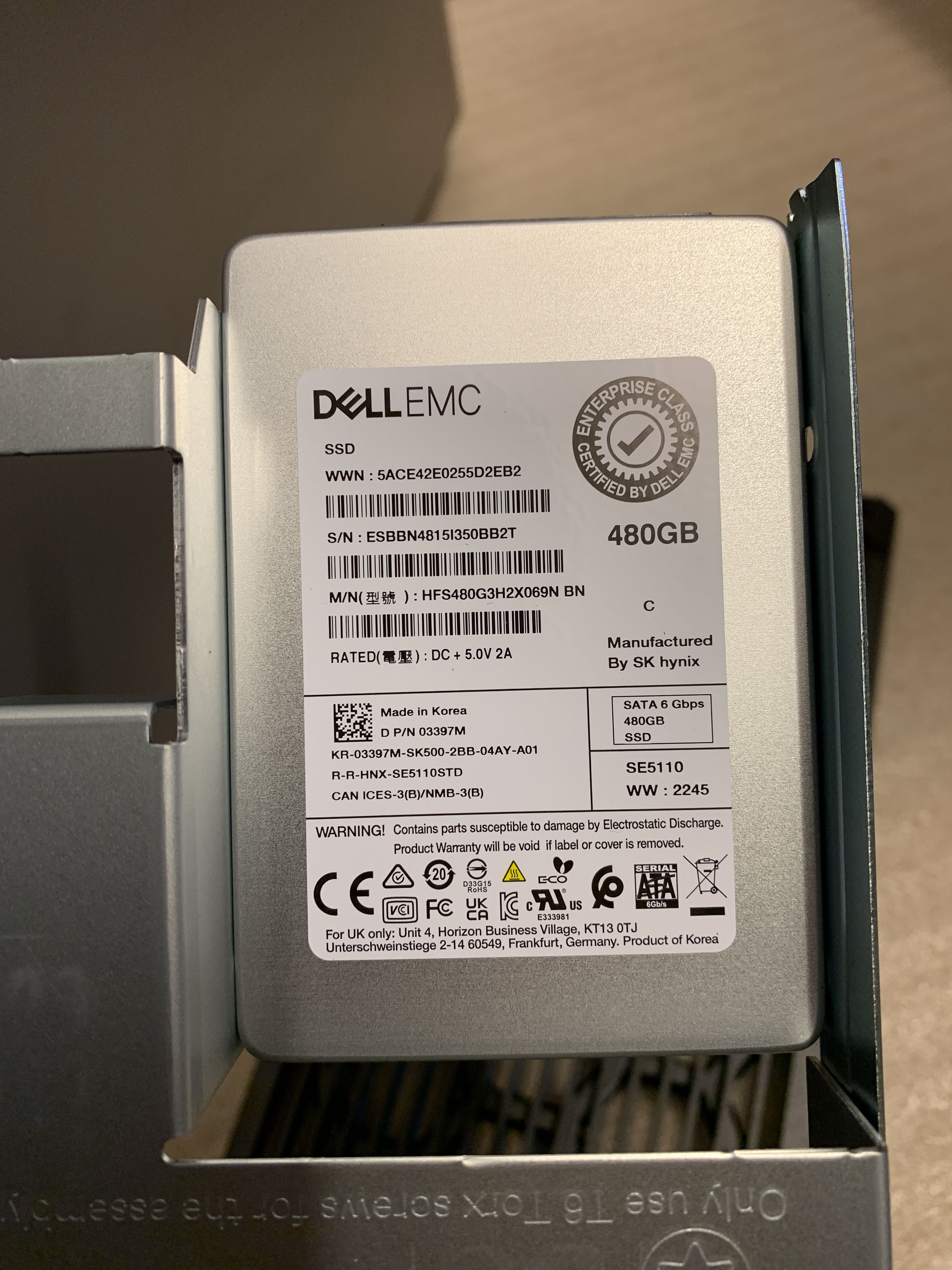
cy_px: 635
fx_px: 953
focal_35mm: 26
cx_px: 476
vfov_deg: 67.3
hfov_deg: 53.1
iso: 64
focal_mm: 4.25
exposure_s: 1/50
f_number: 1.8
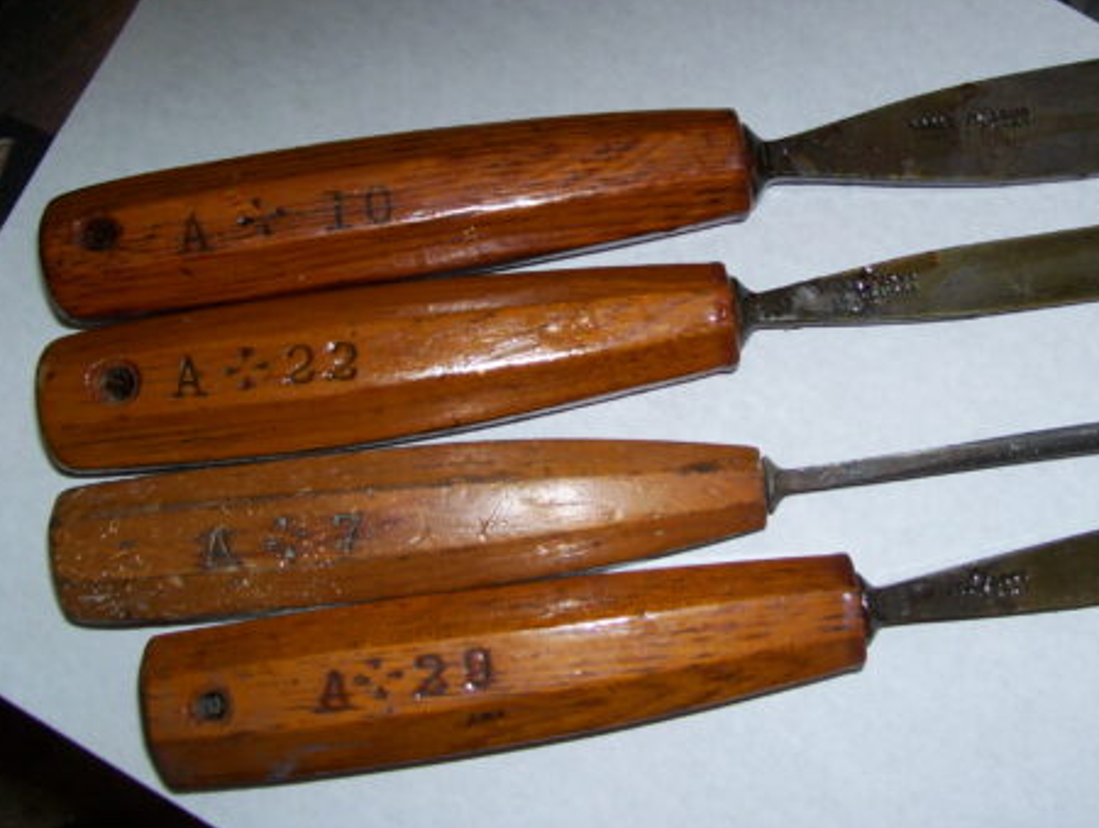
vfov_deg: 26.1
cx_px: 720
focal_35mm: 56
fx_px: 1781
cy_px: 302
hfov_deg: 34.0
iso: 80
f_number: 2.7
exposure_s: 1/60
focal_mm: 6
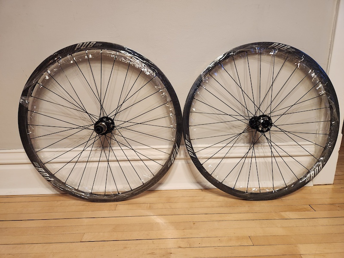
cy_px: 129
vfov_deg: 58.9
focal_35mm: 23
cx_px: 172
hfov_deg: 73.9
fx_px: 229
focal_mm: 5.4
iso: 640
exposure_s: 1/120
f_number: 1.8
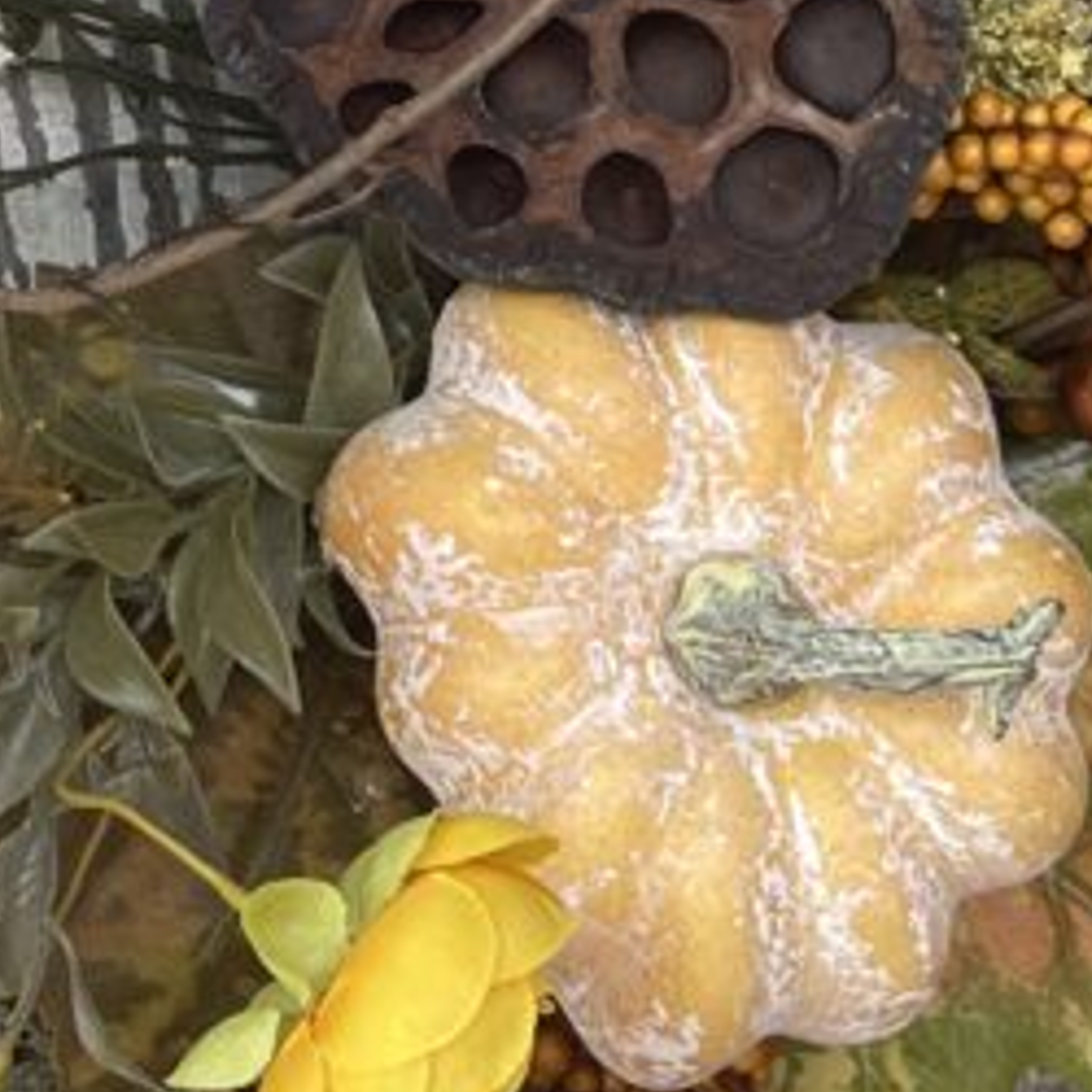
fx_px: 5032
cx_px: -454
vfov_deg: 11.3
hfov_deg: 11.9
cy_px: -1035
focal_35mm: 141
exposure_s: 1/264
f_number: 1.6
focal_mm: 5.1
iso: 32
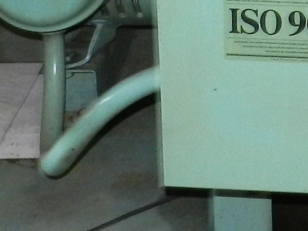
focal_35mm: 143
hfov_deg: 13.3
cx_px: 411
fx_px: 1273
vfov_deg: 9.8
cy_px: -202
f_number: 3.4
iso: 200
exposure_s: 1/30
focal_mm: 4
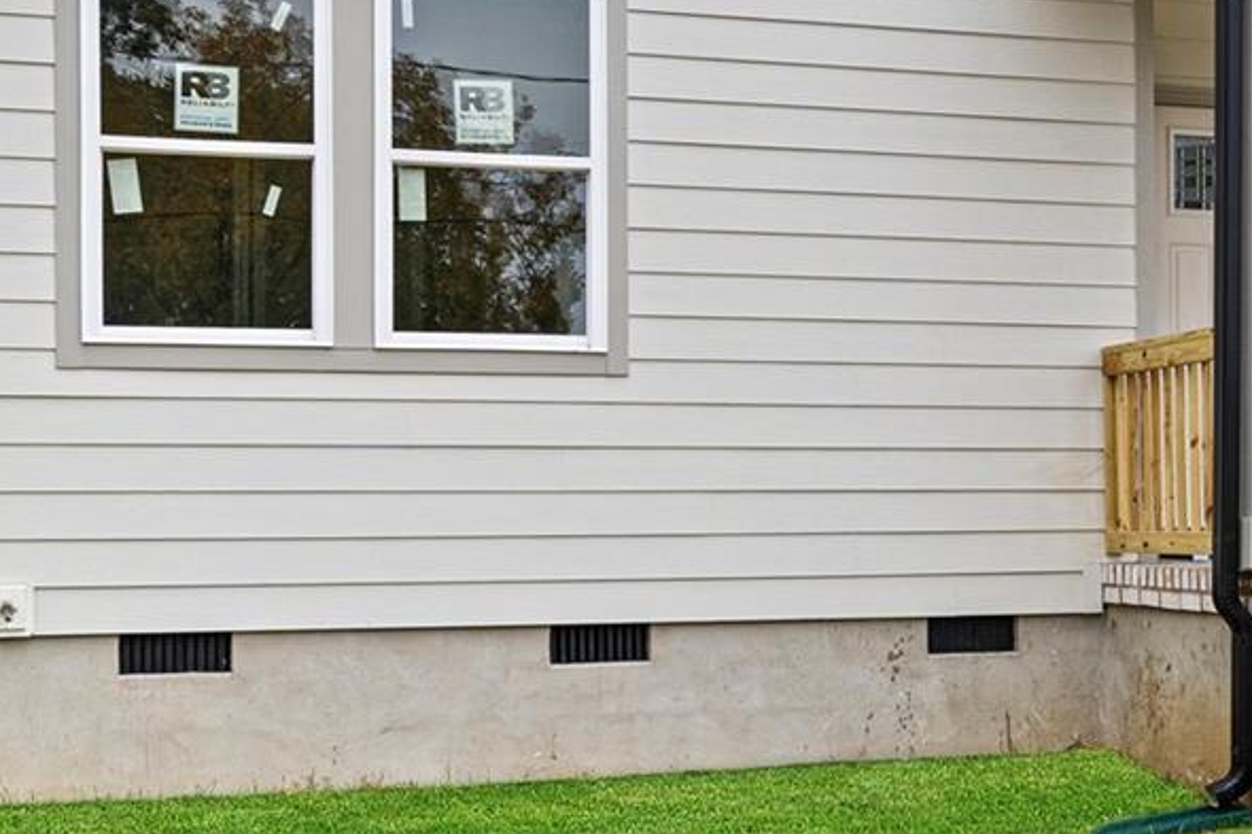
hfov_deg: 29.9
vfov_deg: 20.6
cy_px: 485
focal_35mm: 66
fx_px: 2295
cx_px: 978
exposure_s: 1/50
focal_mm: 19
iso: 400
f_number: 8
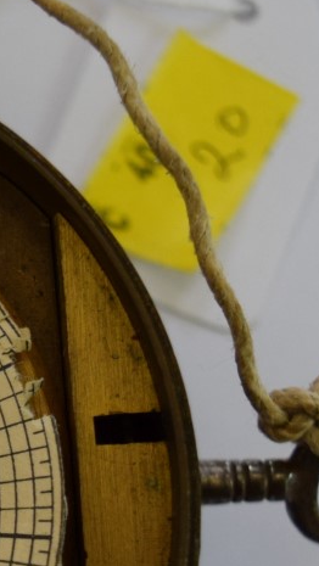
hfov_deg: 8.6
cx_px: -226
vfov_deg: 15.5
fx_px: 2055
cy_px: 527
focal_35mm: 137
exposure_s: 1/60
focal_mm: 25
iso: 800
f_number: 4
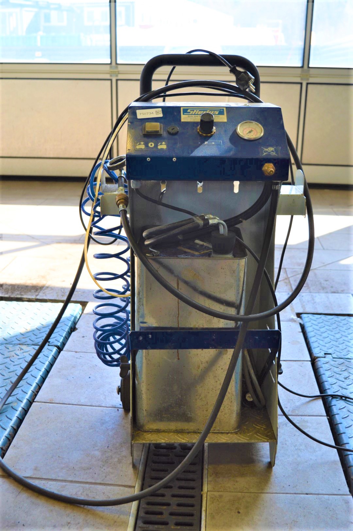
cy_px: 266
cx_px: 176
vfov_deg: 46.4
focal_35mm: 42
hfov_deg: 31.8
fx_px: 619
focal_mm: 28
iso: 250
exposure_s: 1/125
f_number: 5.6
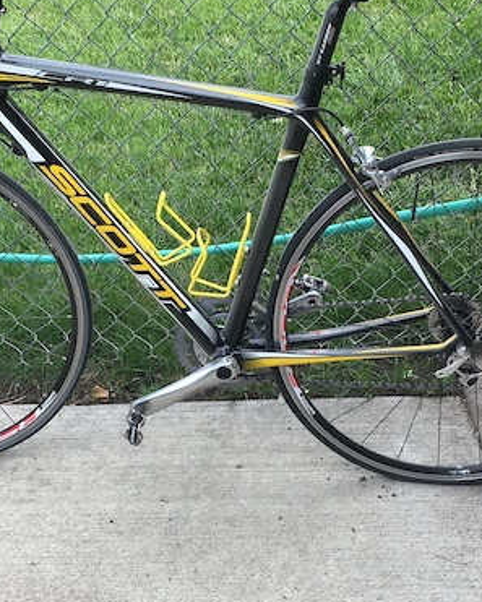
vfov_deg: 30.7
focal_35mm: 61
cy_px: 406
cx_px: 188
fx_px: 1087
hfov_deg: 24.9
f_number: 2.2
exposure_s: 1/262
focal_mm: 4.15
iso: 25
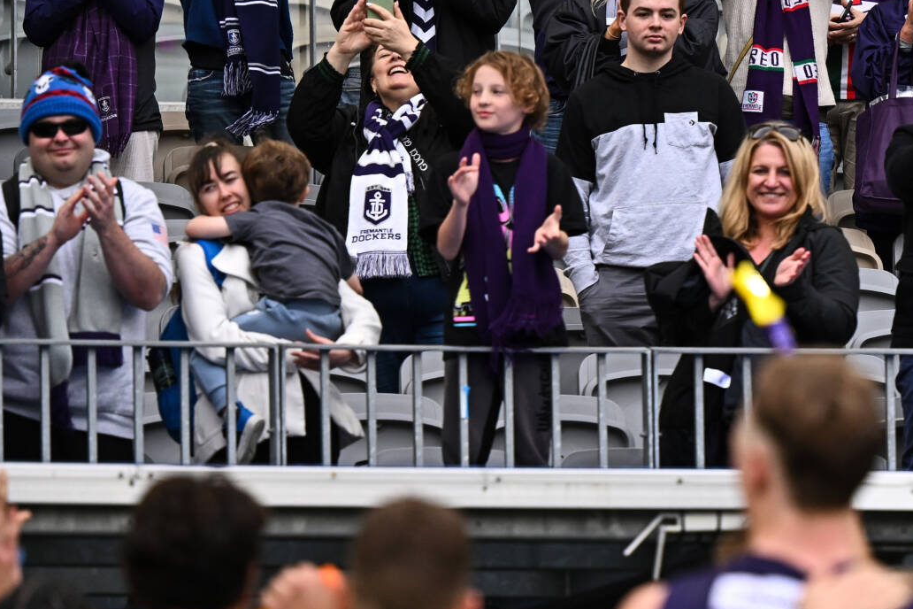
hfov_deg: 6.1
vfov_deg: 4.1
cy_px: 337
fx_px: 8495
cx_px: 917
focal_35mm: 335
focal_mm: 135
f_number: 2.8
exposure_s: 1/1250
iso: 500
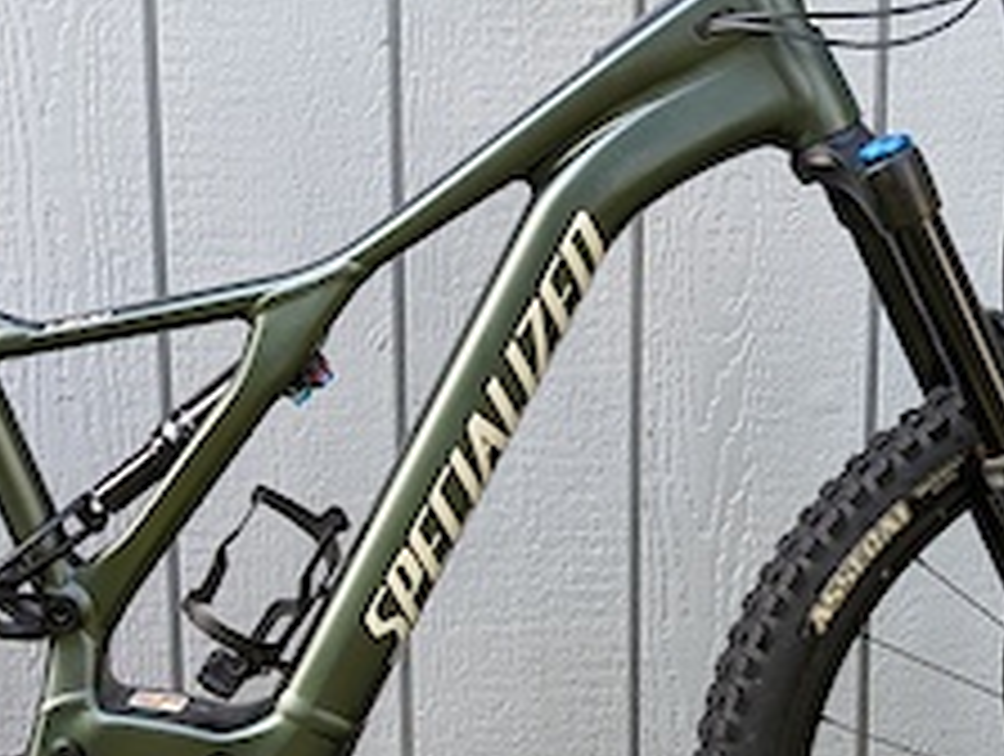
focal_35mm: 86
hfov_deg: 22.7
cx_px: 437
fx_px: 2498
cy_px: 576
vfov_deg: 17.1
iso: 56
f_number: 1.85
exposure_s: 1/144
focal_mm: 6.81
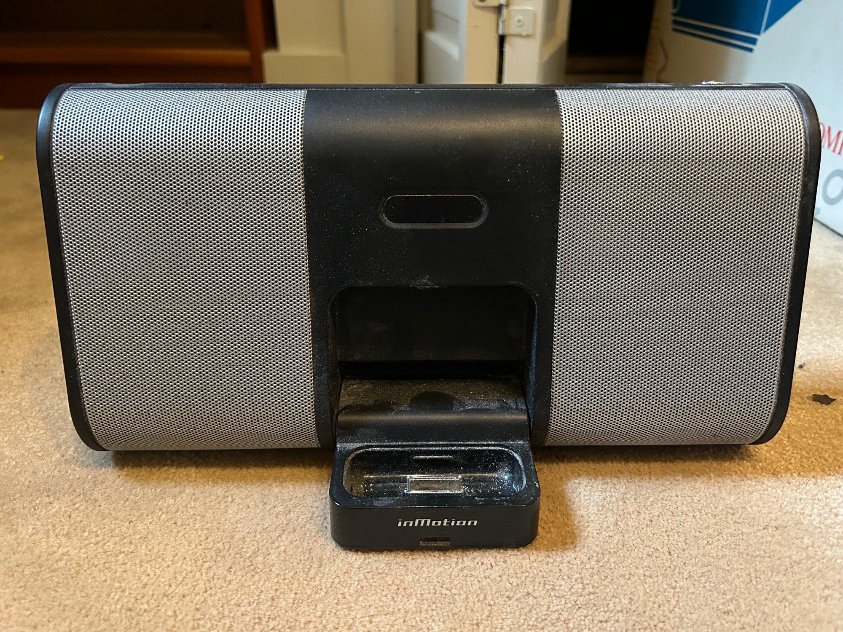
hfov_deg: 67.3
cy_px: 316
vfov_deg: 53.1
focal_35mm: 26
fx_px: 633
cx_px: 422
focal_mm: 5.7
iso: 640
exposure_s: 1/40
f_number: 1.5
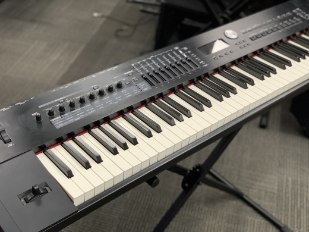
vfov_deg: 28.0
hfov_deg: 36.8
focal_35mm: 52
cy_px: 116
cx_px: 154
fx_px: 464
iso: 80
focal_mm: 6
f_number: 2.4
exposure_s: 1/60
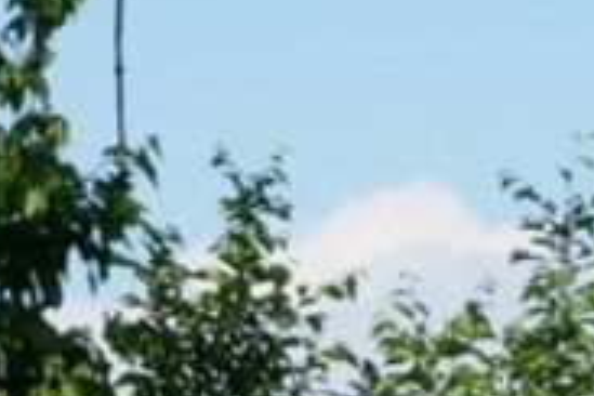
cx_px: 451
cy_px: 1435
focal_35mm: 464
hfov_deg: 4.4
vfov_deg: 2.9
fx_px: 7655
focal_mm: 34
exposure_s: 1/320
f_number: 5.6
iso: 200
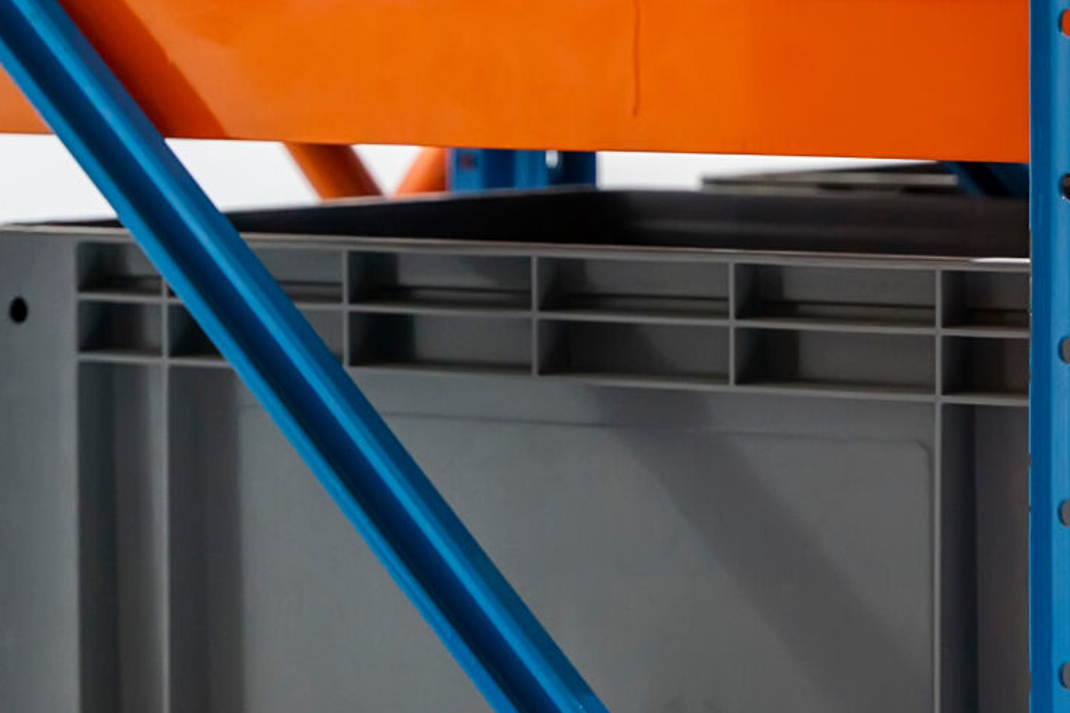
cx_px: 1382
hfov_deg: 11.7
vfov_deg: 8.0
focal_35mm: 171
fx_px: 5081
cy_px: 368
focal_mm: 49
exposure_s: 1/250
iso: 1600
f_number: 4
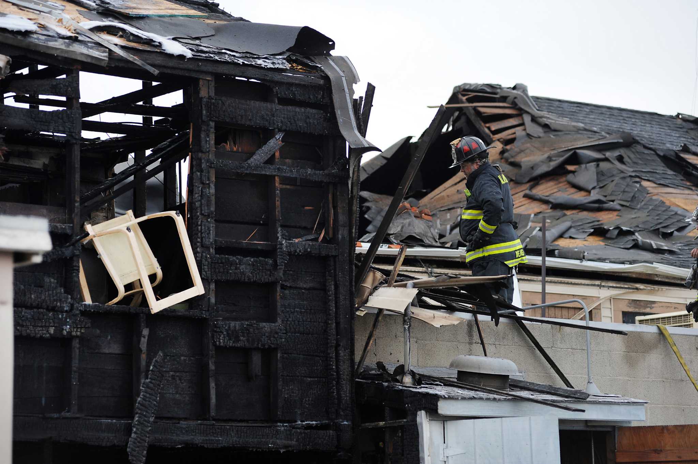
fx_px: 2325
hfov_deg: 17.1
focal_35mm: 120
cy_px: 232
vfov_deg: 11.4
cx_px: 349
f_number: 4
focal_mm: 120
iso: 800
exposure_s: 1/2000
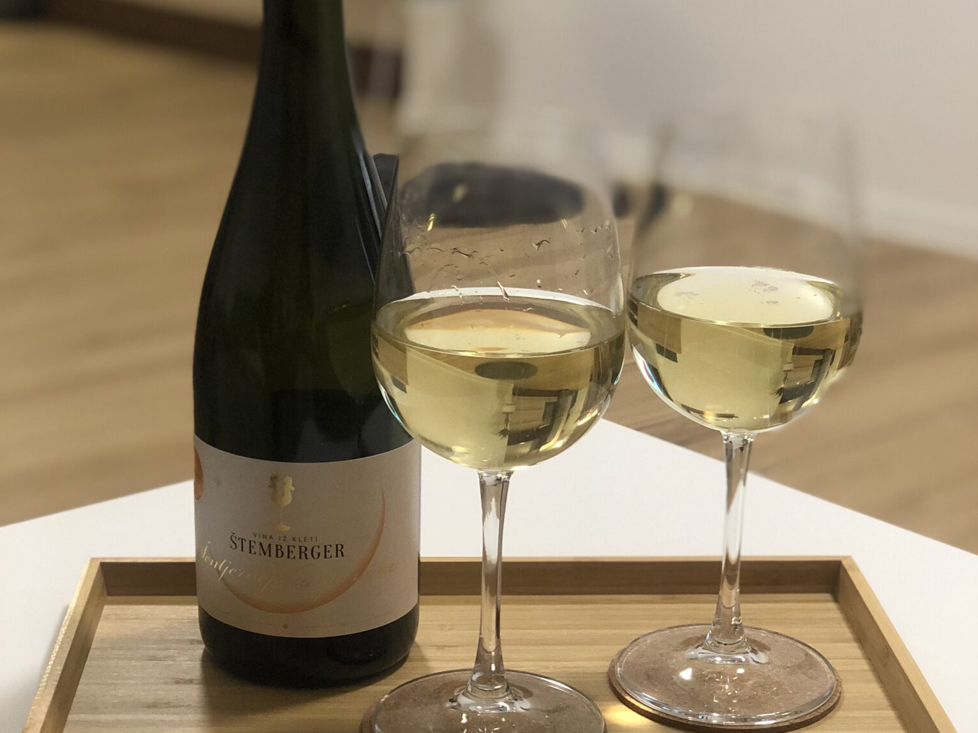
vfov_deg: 21.0
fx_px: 1978
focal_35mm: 70
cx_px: 492
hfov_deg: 27.8
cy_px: 434
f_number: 2.4
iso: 160
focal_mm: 6
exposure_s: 1/25
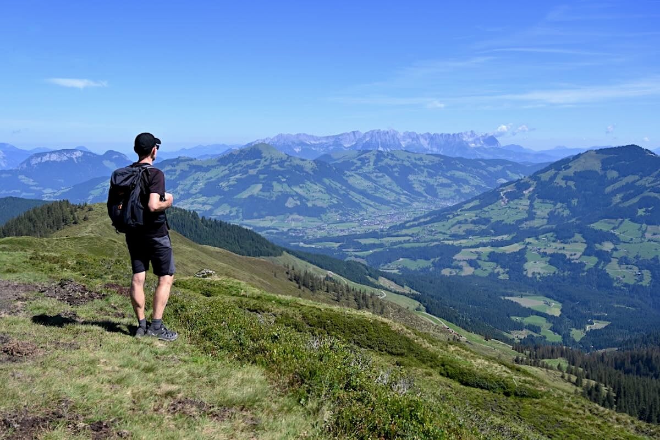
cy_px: 220
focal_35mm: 32
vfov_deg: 41.7
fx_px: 577
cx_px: 330
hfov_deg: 59.5
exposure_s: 1/250
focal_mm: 31.5
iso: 100
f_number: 8
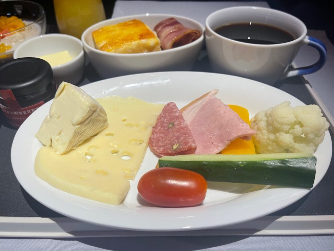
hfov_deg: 65.3
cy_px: 123
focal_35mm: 27
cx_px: 172
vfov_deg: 51.4
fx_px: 261
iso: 125
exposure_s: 1/76
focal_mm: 5.1
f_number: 1.6
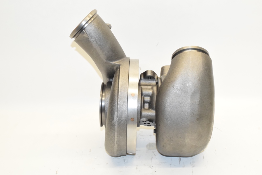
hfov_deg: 36.8
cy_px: 88
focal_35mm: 54
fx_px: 393
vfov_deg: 25.1
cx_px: 131
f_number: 16
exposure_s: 1/200
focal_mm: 36
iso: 3200
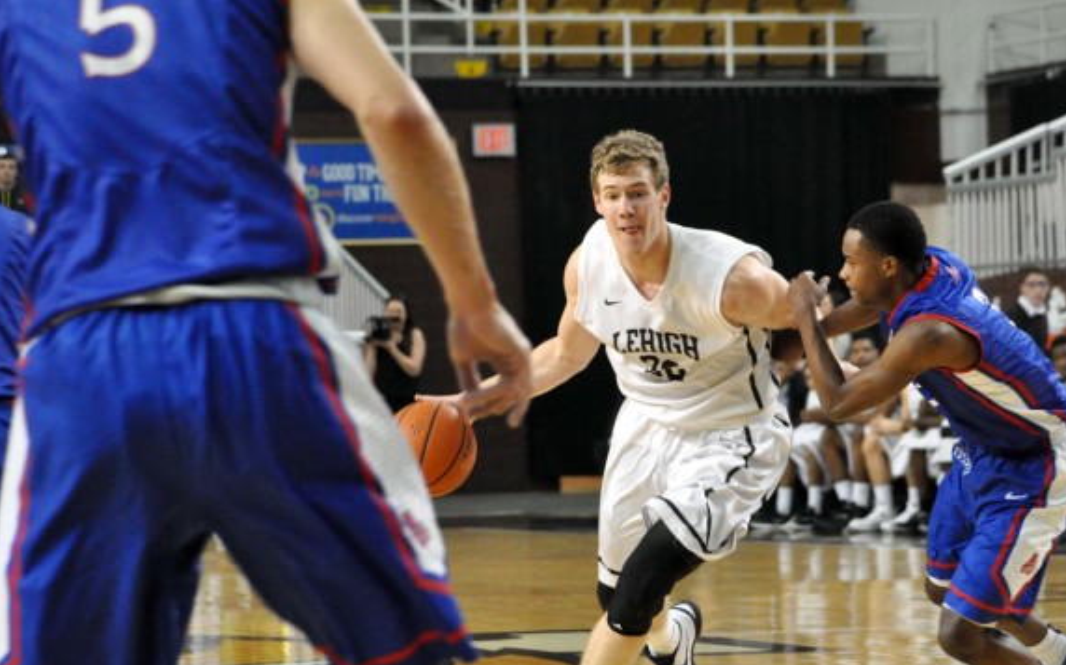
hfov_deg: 13.0
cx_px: 590
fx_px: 4676
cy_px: 328
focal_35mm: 161
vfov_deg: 8.1
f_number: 4.5
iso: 3200
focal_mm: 86
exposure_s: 1/320
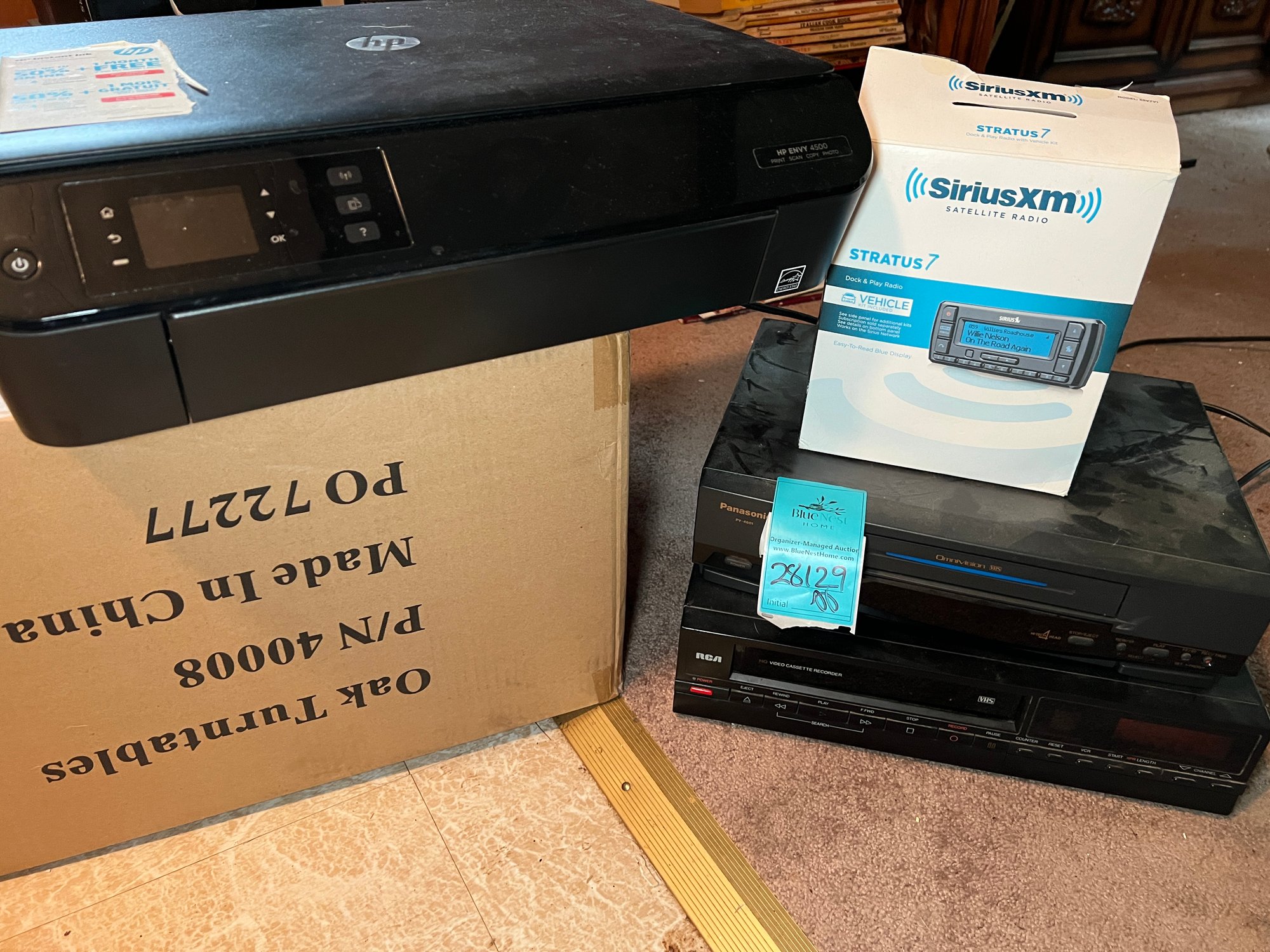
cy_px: 476
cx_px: 635
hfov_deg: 67.3
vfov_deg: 53.1
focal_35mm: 26
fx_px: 954
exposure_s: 1/40
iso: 500
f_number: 1.5
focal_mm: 5.7
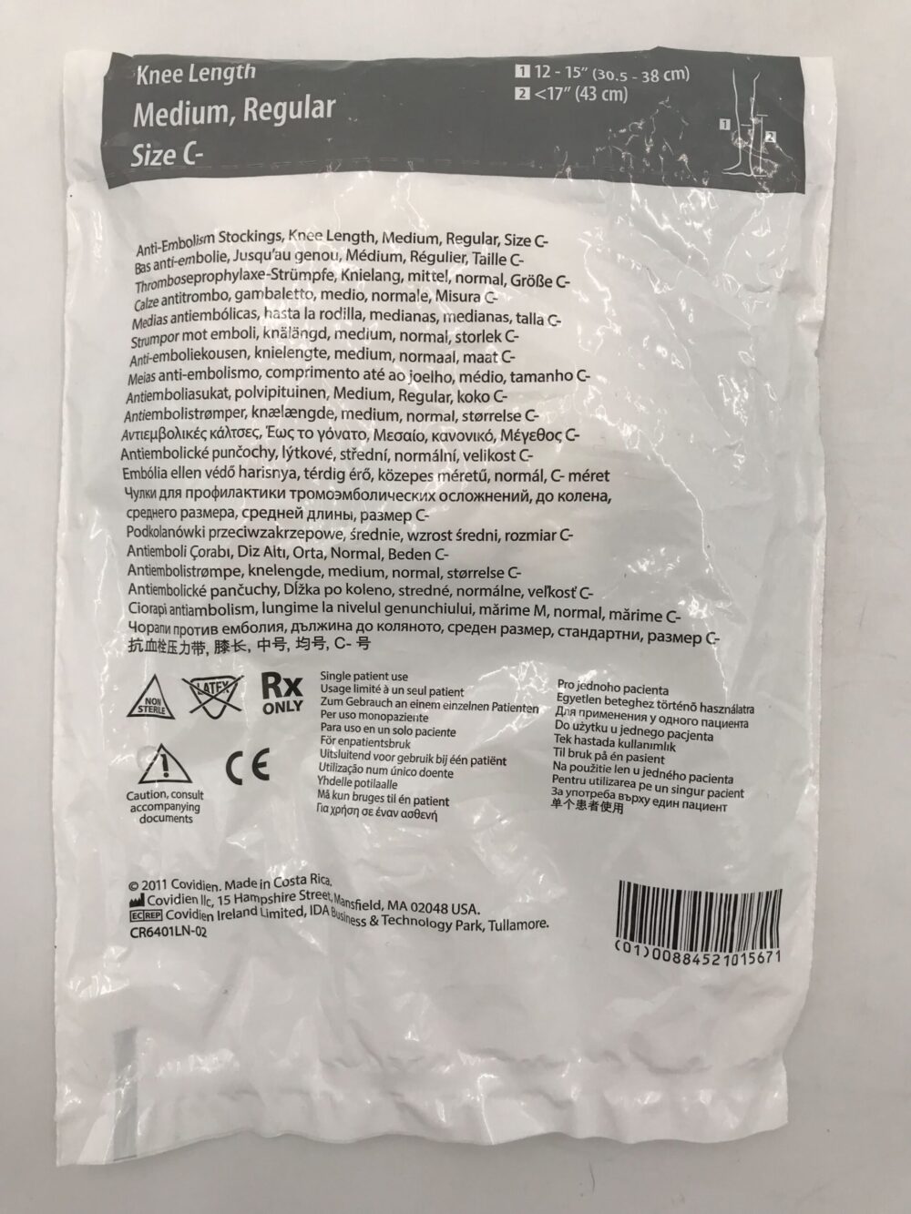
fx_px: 982
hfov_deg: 49.8
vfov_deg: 63.4
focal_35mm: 28
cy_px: 607
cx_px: 456
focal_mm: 3.99
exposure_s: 1/60
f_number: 1.8
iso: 32
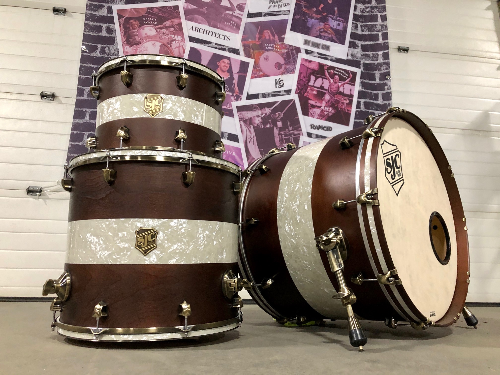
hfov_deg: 63.4
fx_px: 404
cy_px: 188
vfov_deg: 49.7
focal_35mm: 28
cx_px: 250
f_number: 1.8
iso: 100
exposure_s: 1/15
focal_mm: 4
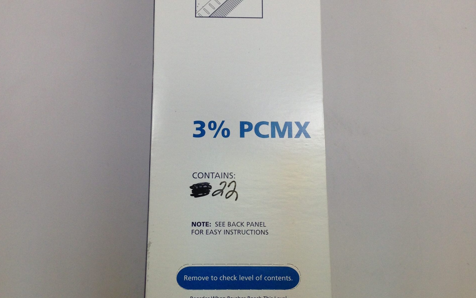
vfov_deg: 27.4
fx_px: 610
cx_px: 237
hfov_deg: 42.6
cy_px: 148
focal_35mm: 47
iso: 80
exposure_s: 1/120
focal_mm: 4.12
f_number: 2.4
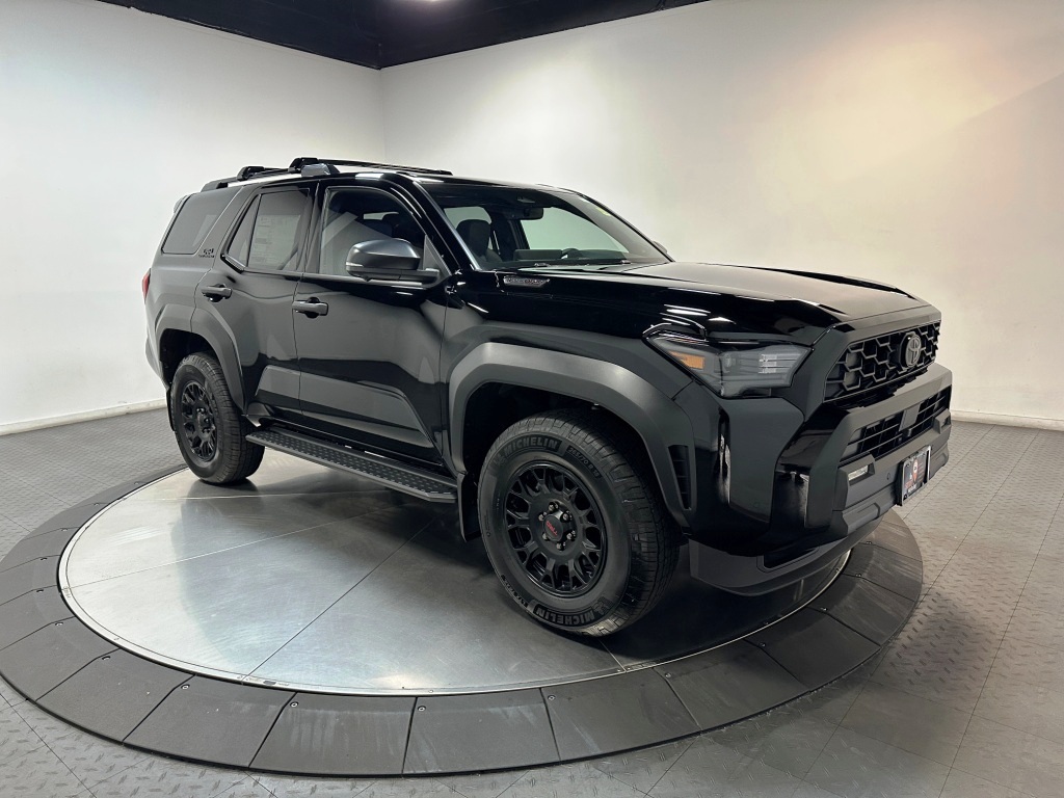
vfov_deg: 56.8
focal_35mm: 24
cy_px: 399
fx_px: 738
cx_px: 532
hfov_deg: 71.6
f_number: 1.78
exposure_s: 1/60
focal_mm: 6.86
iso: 320
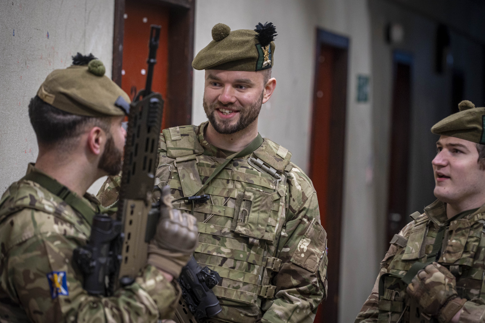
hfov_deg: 15.2
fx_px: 1817
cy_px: 162
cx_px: 242
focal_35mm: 135
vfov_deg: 10.1
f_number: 2.8
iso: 2000
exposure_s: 1/100
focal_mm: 135
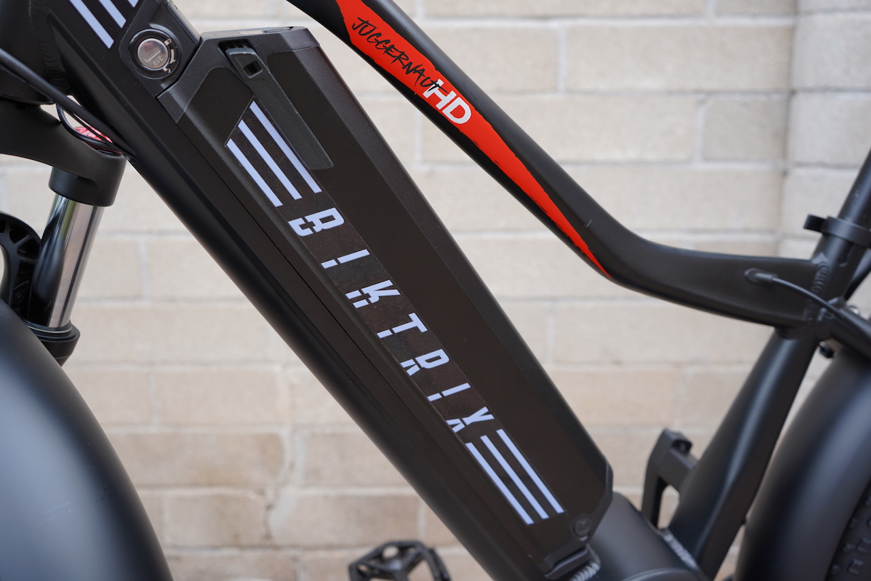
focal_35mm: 34
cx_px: 436
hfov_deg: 55.8
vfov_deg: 38.9
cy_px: 290
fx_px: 822
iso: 125
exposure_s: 1/160
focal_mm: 34
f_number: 4
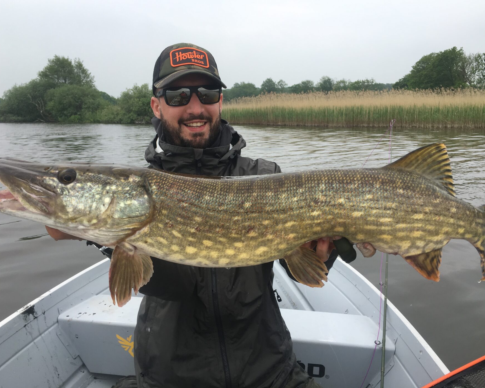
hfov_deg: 57.2
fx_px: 445
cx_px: 249
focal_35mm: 31
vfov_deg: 47.1
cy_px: 190
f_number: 2.2
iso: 25
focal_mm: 4.15
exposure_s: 1/444
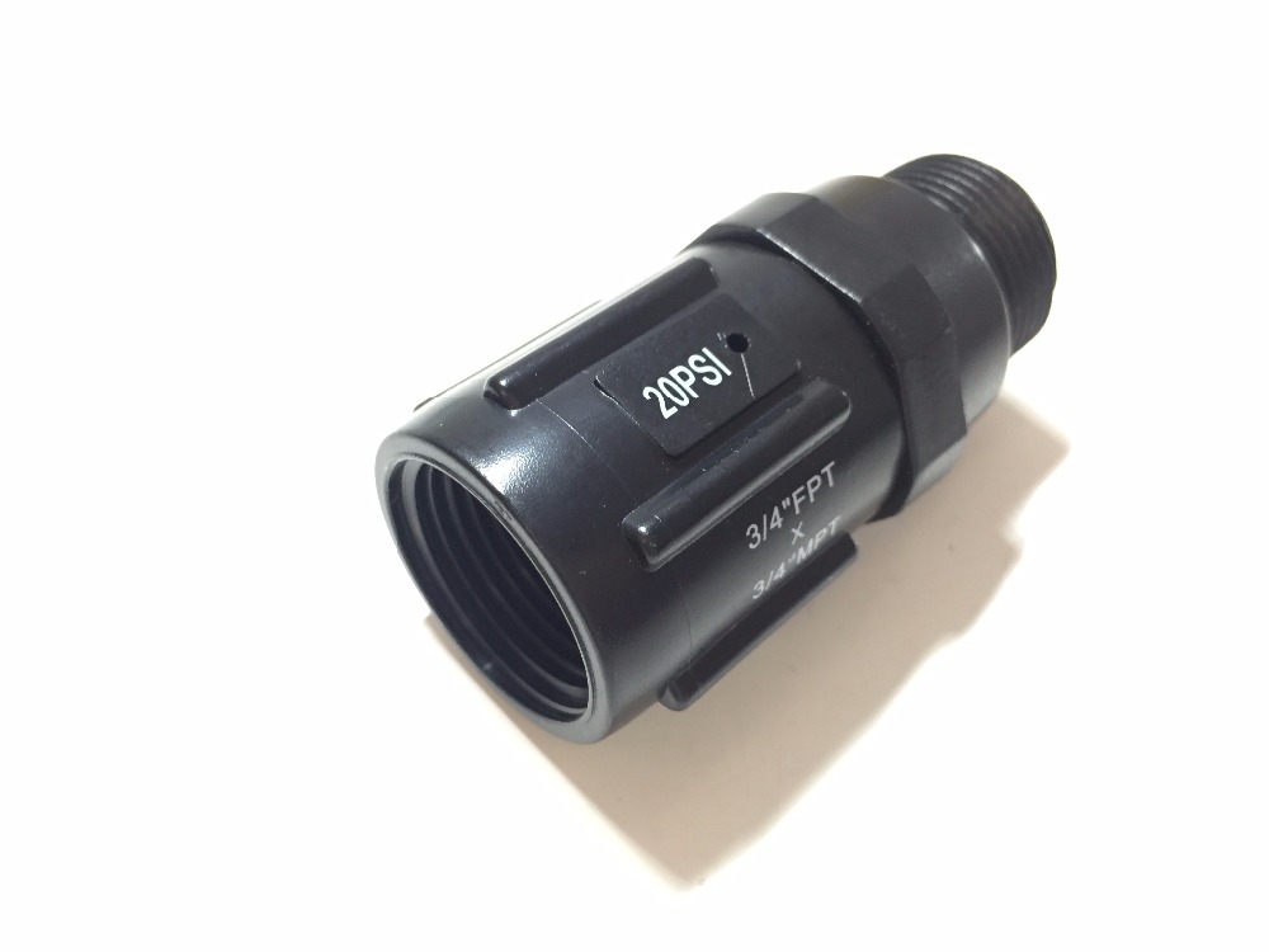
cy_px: 476
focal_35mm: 29
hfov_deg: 61.7
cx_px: 634
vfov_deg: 48.2
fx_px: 1063
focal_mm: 4.15
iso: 200
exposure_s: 1/33
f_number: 2.2
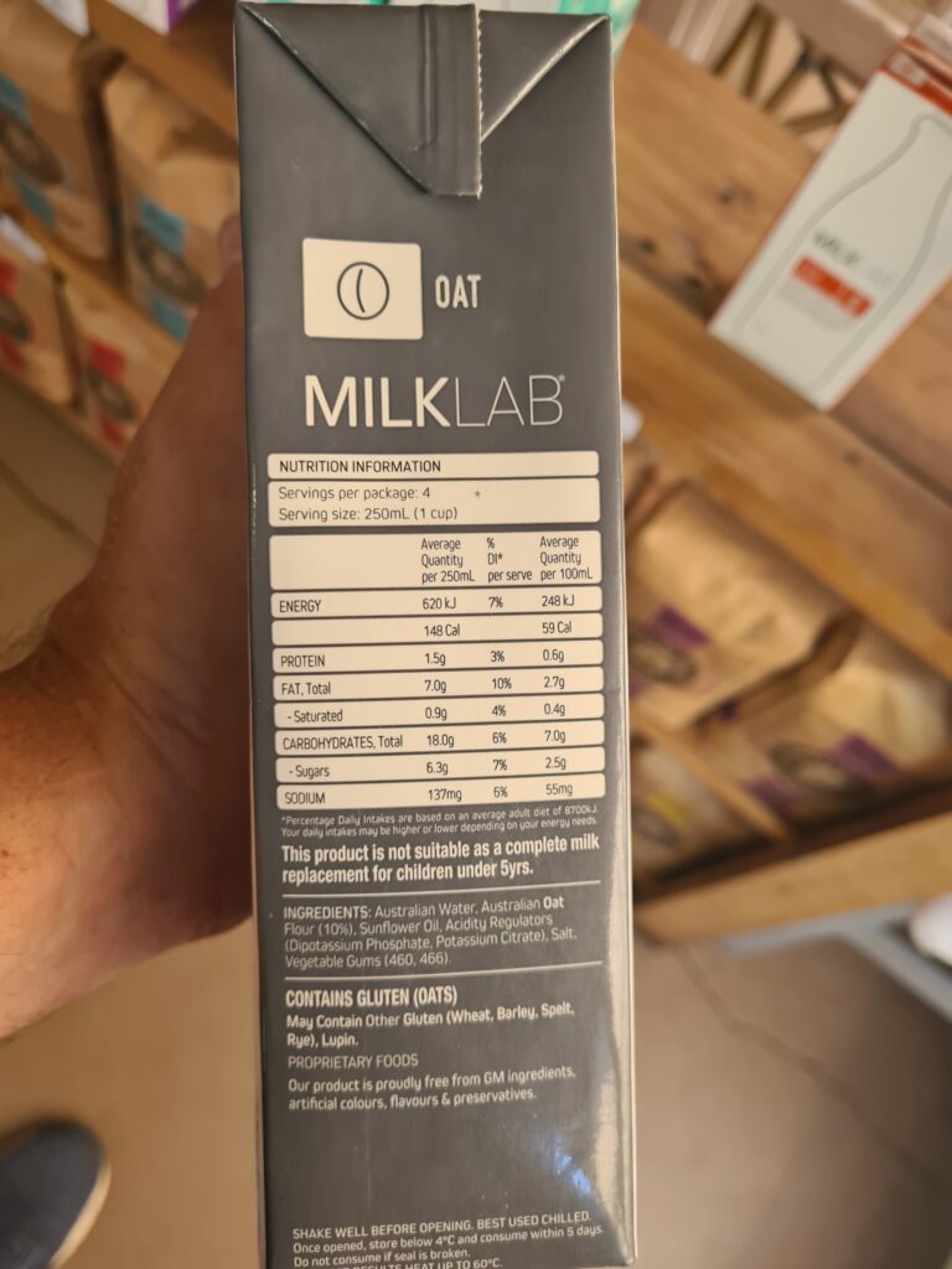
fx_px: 953
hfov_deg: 53.1
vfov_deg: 67.3
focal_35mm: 26
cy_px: 634
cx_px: 476
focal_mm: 5.4
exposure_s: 1/50
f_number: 1.8
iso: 125
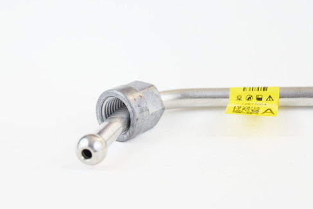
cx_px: 118
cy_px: 111
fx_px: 826
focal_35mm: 95
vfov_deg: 14.4
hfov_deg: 21.4
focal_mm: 48
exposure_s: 1/60
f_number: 5.3
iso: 800
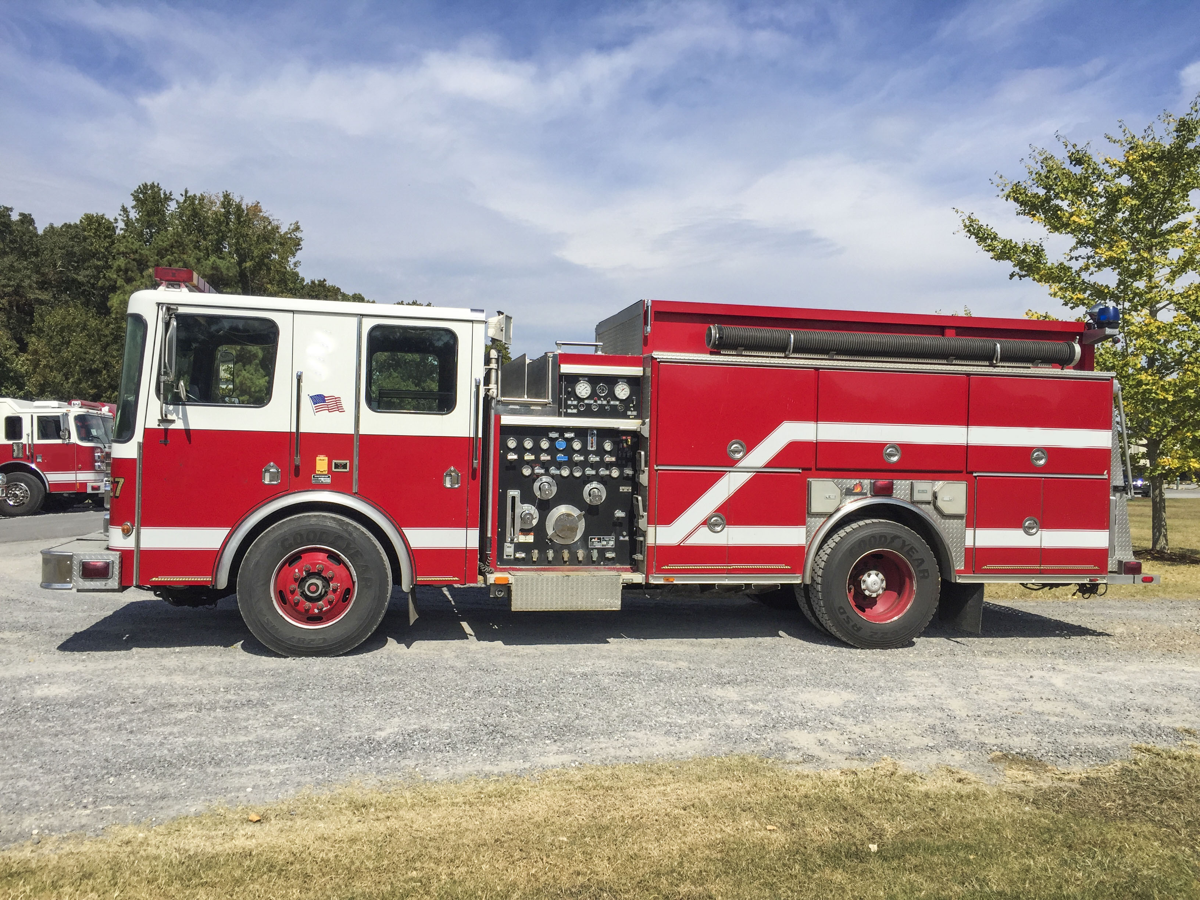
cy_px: 450
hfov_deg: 61.7
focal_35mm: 29
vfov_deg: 48.2
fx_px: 1005
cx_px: 600
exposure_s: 1/3200
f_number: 2.2
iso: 32
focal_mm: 4.15
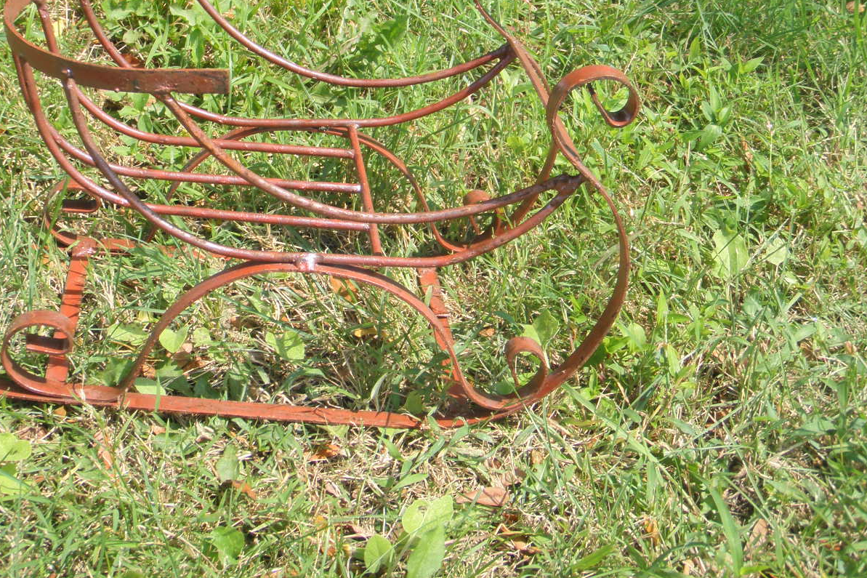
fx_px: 1276
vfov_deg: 25.4
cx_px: 328
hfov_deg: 37.3
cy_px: 218
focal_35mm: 53
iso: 50
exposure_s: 1/160
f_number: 4.5
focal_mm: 6.7
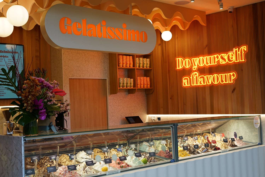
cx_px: 132
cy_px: 88
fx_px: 368
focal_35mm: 50
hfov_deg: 39.6
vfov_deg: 27.0
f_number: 4
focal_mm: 50
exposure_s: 1/160
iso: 500
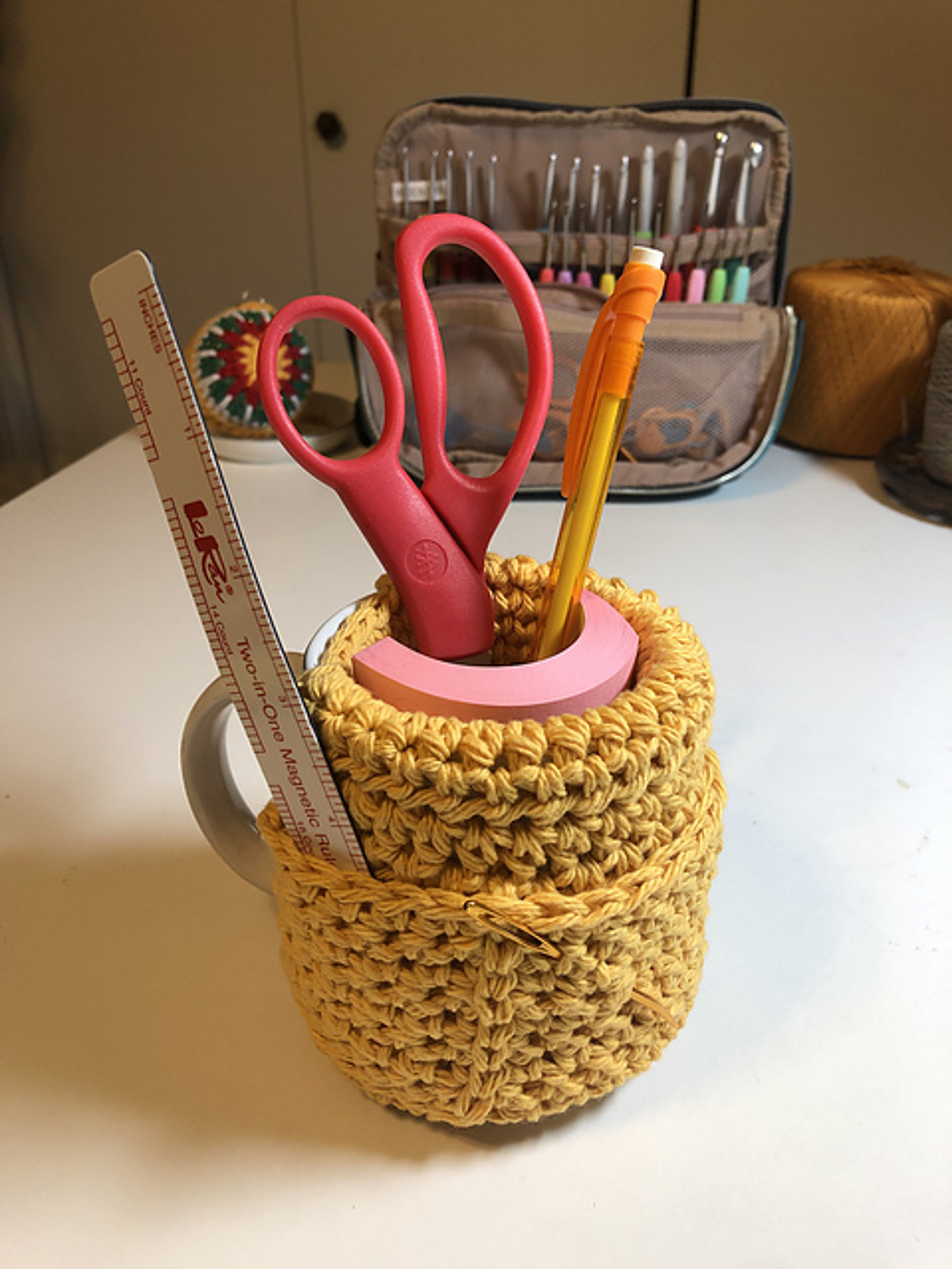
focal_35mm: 28
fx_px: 1027
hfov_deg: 49.7
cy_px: 634
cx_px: 476
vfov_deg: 63.4
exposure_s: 1/30
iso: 32
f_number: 1.8
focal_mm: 3.99
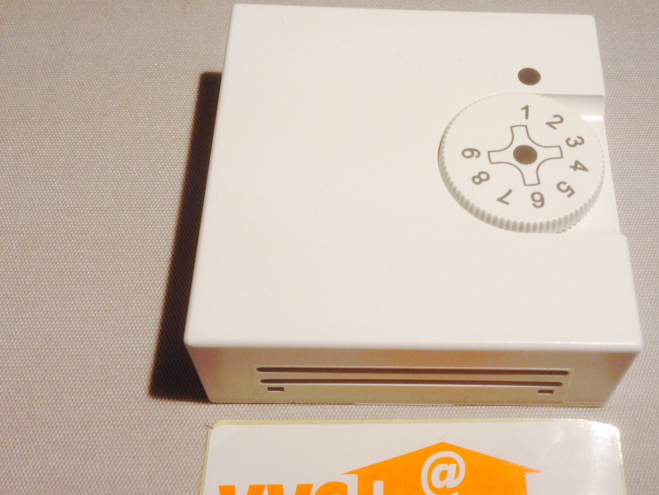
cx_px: 417
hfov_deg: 44.4
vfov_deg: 34.4
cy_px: 254
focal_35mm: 42
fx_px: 800
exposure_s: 1/133
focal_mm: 4.12
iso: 50
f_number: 2.4
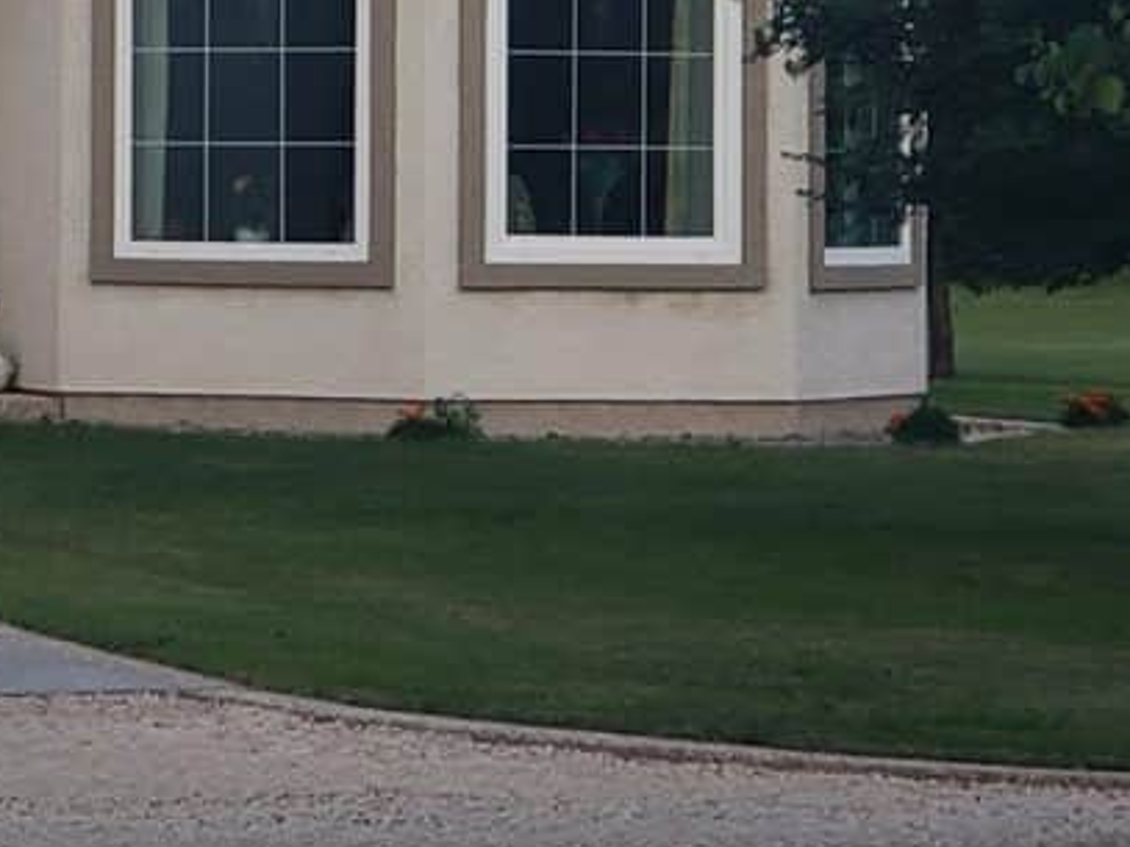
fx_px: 6005
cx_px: -175
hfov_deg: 10.6
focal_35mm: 184
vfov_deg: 8.0
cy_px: -258
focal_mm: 6
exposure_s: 1/140
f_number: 2.4
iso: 32
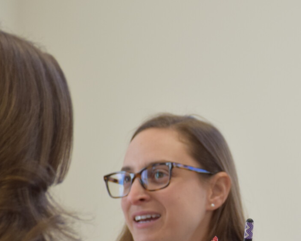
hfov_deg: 5.0
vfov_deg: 4.0
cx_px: 277
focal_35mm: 383
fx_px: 3412
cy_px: 201
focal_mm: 100
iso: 450
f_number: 5.6
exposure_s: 1/60
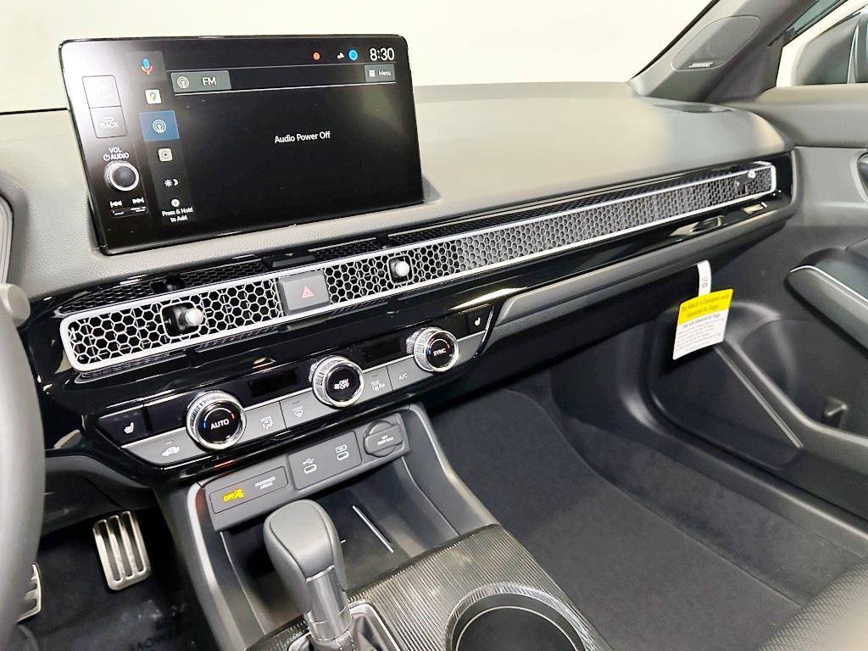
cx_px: 434
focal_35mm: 24
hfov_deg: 71.6
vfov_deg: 56.8
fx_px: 602
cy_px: 326
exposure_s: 1/40
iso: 1000
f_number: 1.78
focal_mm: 6.86
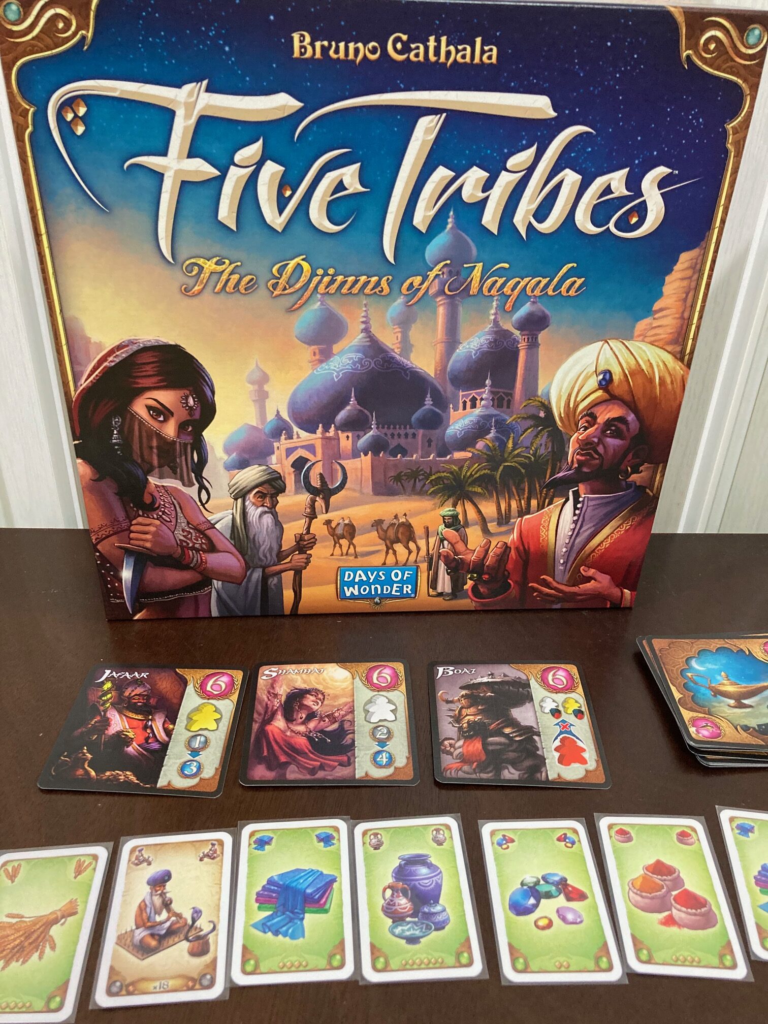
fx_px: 828
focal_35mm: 28
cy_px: 512
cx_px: 384
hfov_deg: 49.7
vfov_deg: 63.4
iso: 250
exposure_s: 1/33
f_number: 1.8
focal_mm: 3.99
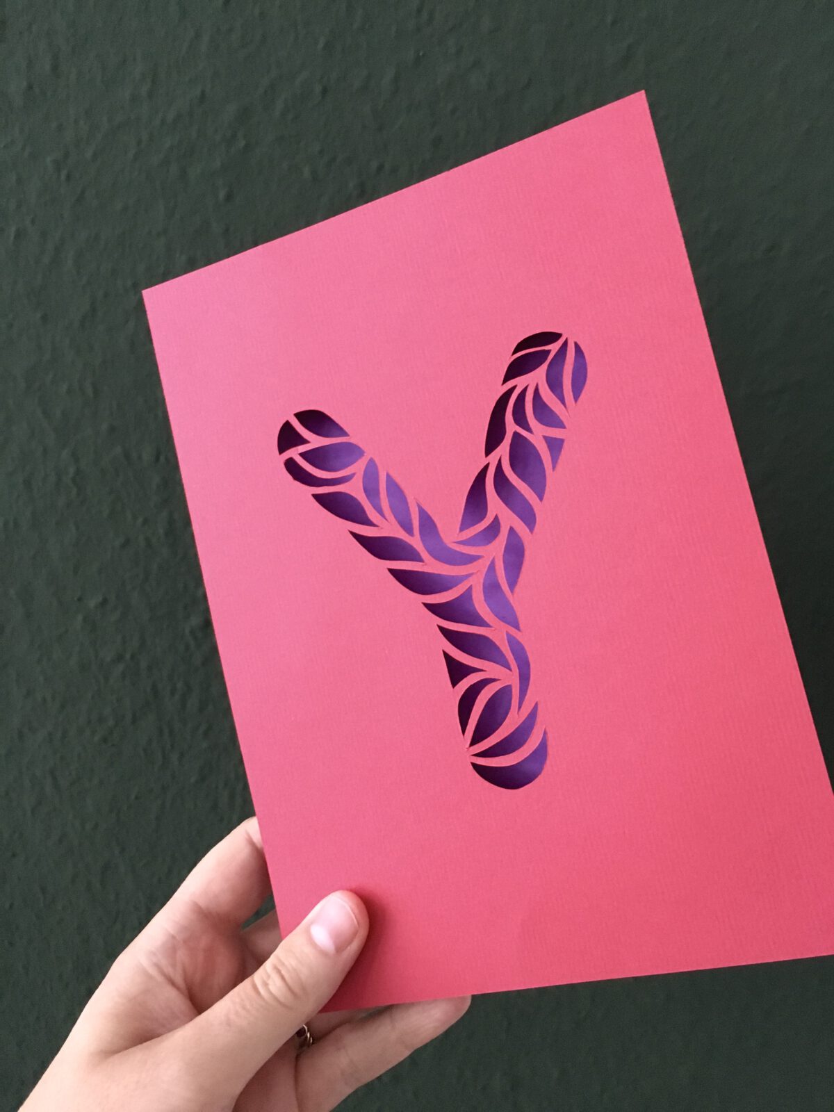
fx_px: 932
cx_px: 417
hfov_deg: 48.2
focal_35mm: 29
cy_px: 556
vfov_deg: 61.7
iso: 250
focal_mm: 4.15
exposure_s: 1/17
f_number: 2.2
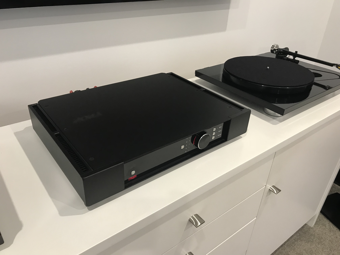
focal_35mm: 28
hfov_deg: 63.4
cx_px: 170
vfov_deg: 49.7
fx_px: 275
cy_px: 128
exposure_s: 1/17
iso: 40
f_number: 1.8
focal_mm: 3.99
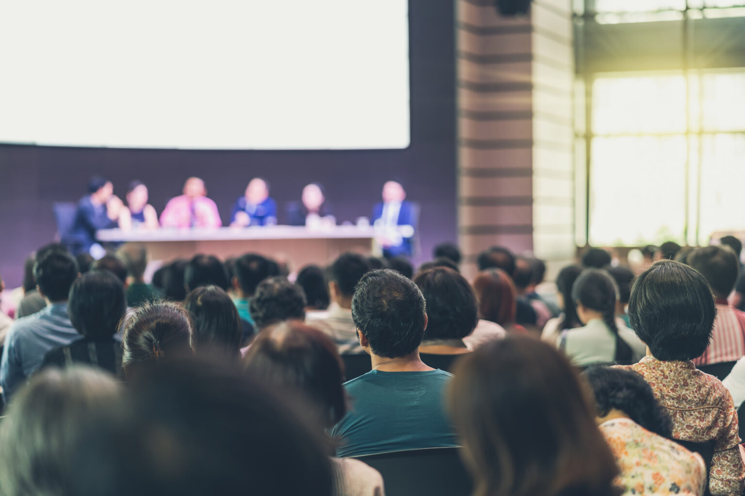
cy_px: 248
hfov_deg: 23.9
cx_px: 372
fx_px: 1759
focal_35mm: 85
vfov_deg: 16.1
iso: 500
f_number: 2.2
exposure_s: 1/125
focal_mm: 85
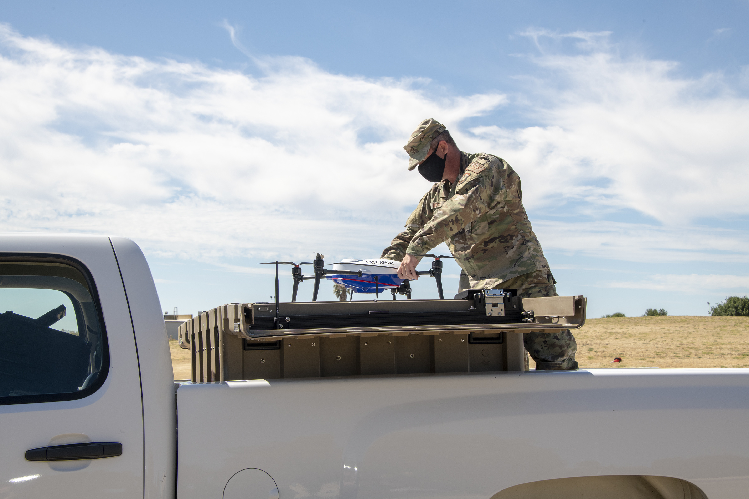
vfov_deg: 21.9
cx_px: 374
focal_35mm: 62
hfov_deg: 32.4
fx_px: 1290
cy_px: 250
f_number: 13
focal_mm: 62
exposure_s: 1/250
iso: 400
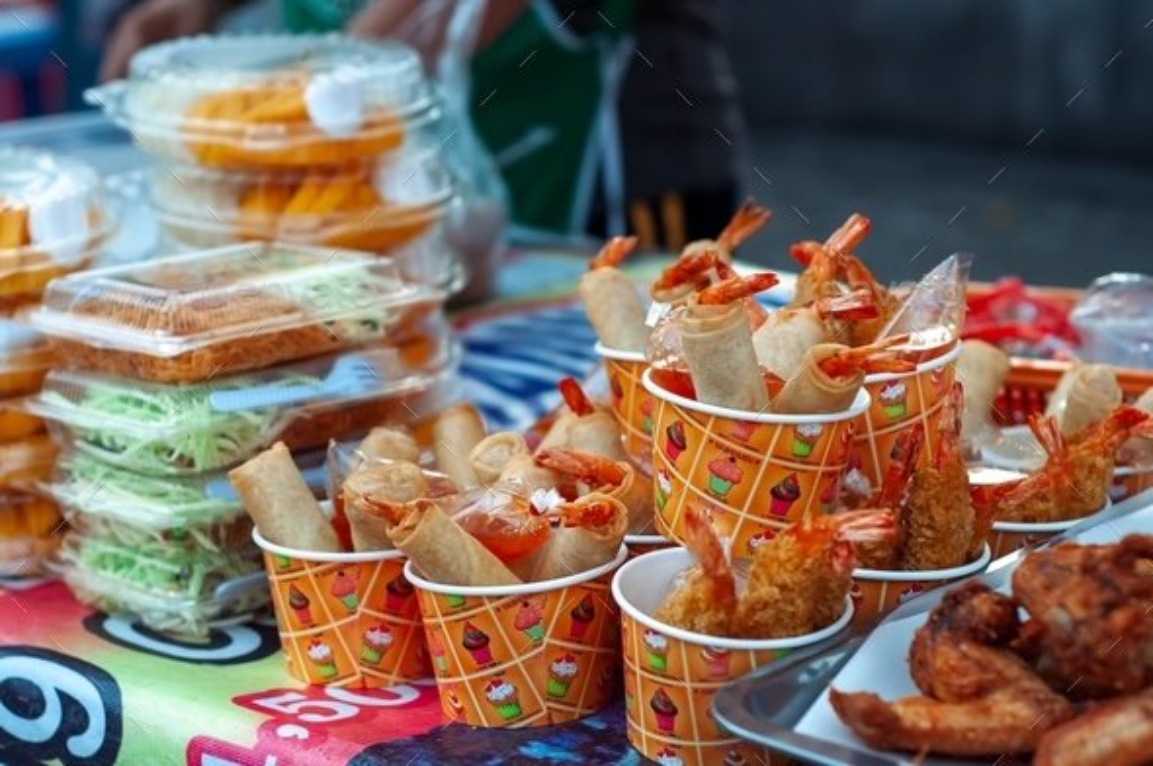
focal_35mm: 75
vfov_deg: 18.1
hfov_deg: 27.0
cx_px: 576
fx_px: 2399
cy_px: 383
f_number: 3.5
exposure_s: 1/800
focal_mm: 50
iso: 1000
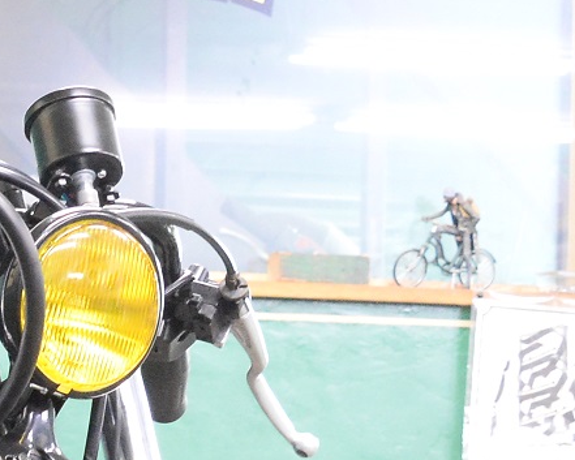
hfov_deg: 10.3
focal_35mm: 168
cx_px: -678
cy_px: 722
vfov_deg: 8.9
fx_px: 2860
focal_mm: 35
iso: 6400
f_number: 6.3
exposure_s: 1/25
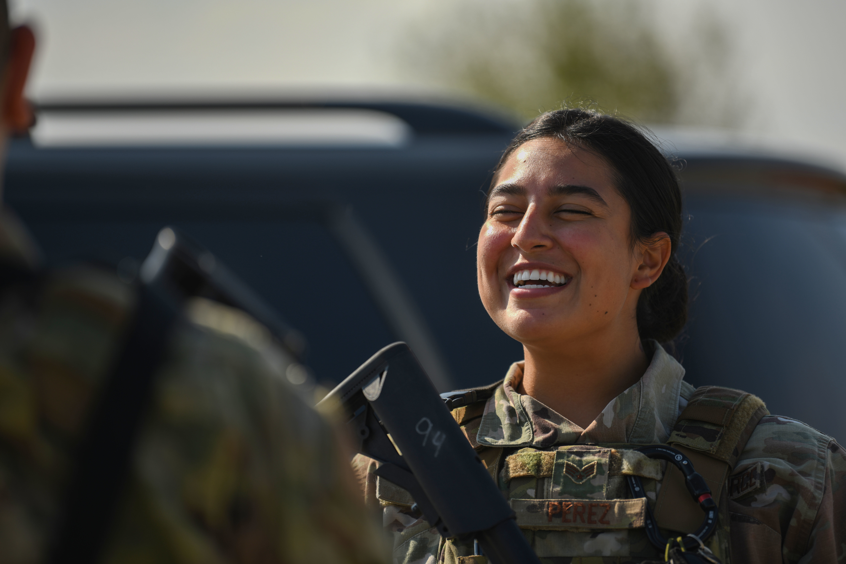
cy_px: 282
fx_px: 4700
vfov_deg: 6.9
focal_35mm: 200
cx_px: 423
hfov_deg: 10.3
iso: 31
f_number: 2.8
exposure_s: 1/640
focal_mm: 200
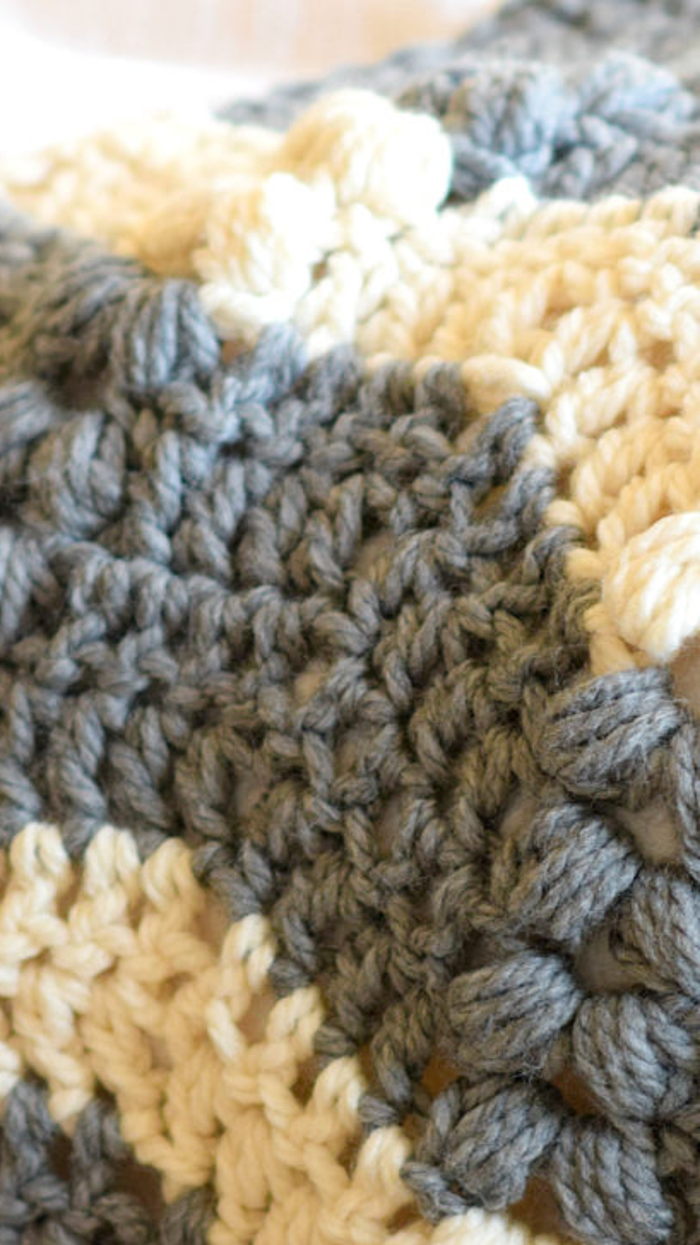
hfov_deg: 4.3
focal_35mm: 282
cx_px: 700
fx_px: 9308
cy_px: 754
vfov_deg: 7.6
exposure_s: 1/125
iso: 800
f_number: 2.5
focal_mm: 85
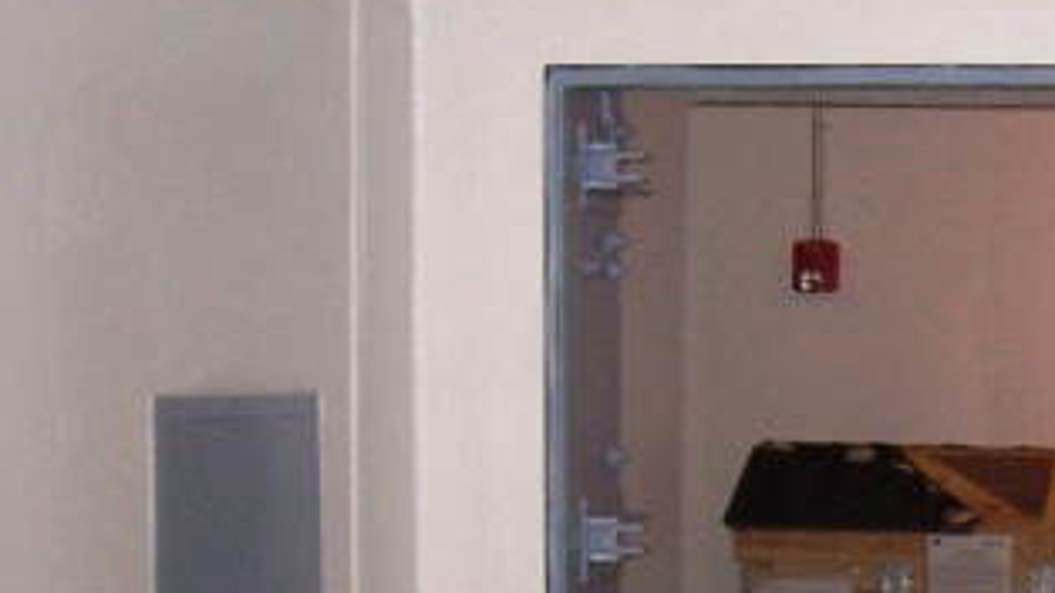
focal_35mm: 121
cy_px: 765
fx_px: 3385
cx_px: 1129
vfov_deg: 9.8
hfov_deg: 17.2
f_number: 2.7
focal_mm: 5.6
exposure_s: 1/60
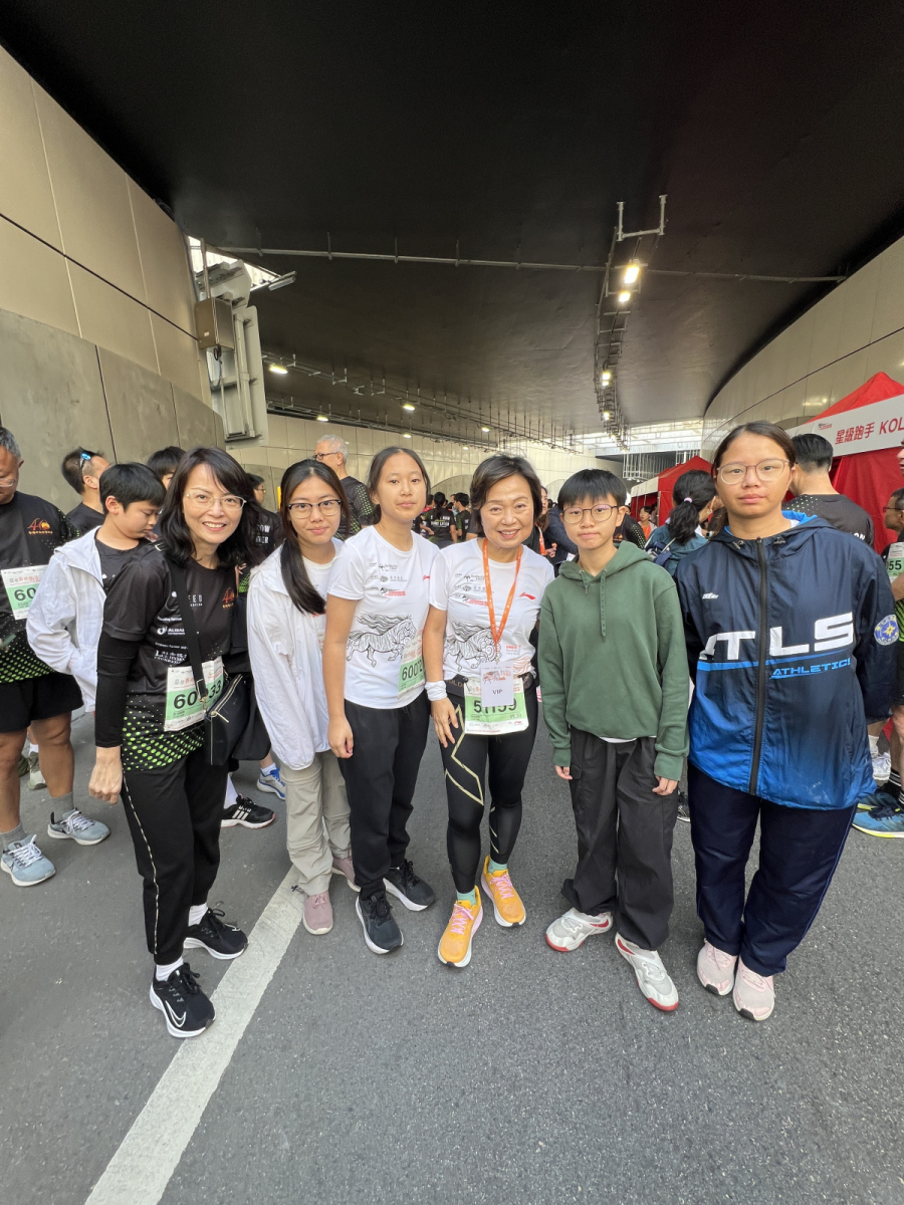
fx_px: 453
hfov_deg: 89.9
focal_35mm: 13
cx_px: 452
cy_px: 602
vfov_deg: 106.2
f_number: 1.8
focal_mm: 1.57
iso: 40
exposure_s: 1/99
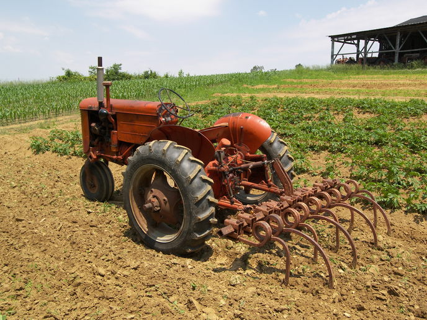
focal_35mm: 35
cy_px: 160
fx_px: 432
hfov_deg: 52.6
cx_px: 214
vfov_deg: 40.7
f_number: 3.2
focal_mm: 7.3
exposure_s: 1/800
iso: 50
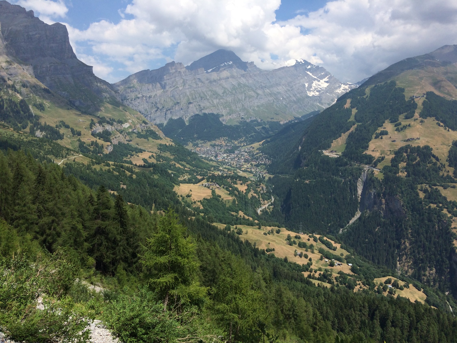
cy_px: 172
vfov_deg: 48.2
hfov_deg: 61.7
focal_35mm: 29
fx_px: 383
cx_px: 228
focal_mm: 4.15
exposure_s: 1/2740
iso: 32
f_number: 2.2
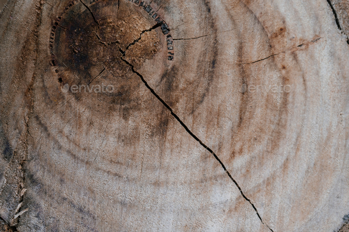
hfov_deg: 39.6
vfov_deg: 27.0
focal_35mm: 50
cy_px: 116
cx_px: 174
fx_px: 485
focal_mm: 50
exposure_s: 1/100
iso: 200
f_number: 5
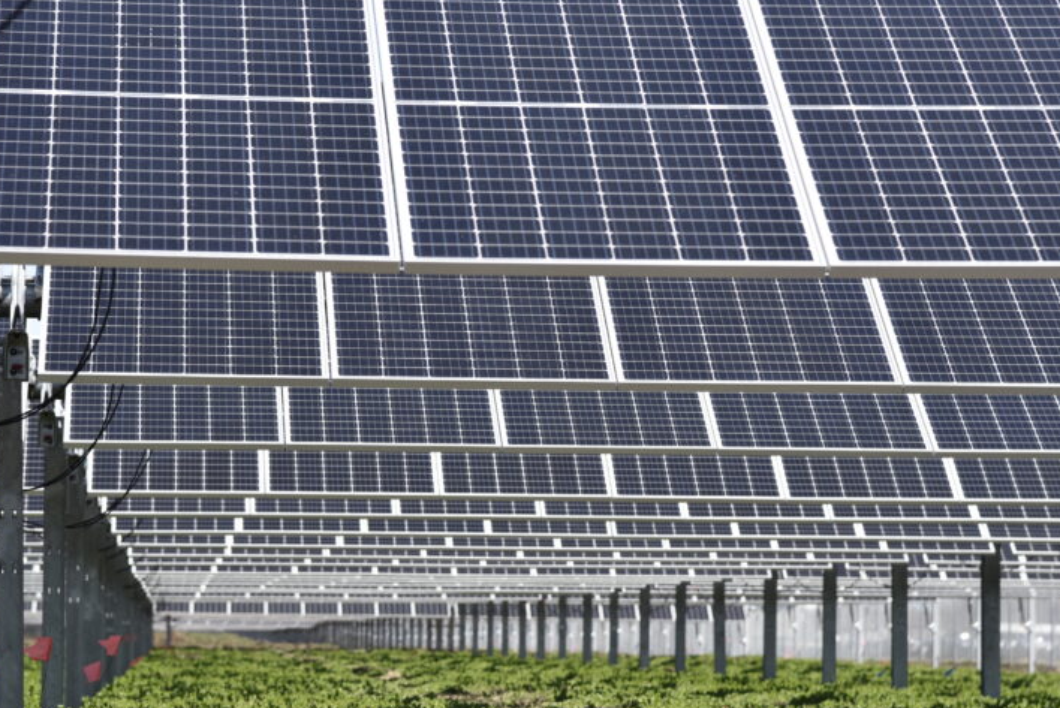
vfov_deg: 8.3
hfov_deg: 12.4
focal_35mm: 166
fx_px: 4891
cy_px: 476
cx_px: 523
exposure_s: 1/500
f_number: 5.6
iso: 200
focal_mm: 120
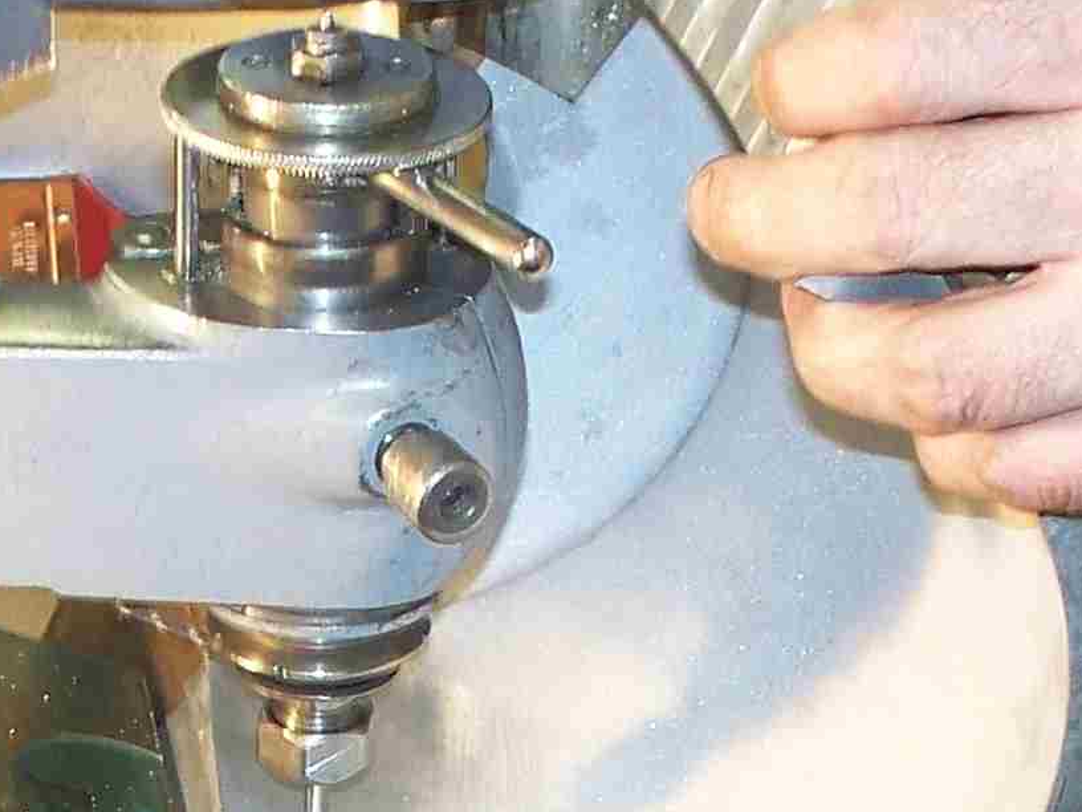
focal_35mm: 144
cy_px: 1280
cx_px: 347
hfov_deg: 13.7
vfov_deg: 9.9
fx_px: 4501
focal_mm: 7.54
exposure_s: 1/30
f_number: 2.8
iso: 200
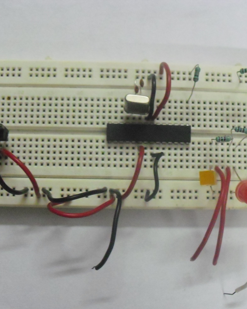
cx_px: 146
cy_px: 155
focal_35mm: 47
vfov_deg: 39.5
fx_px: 430
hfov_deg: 32.0
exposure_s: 1/30
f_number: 3.1
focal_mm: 6.3
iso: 800
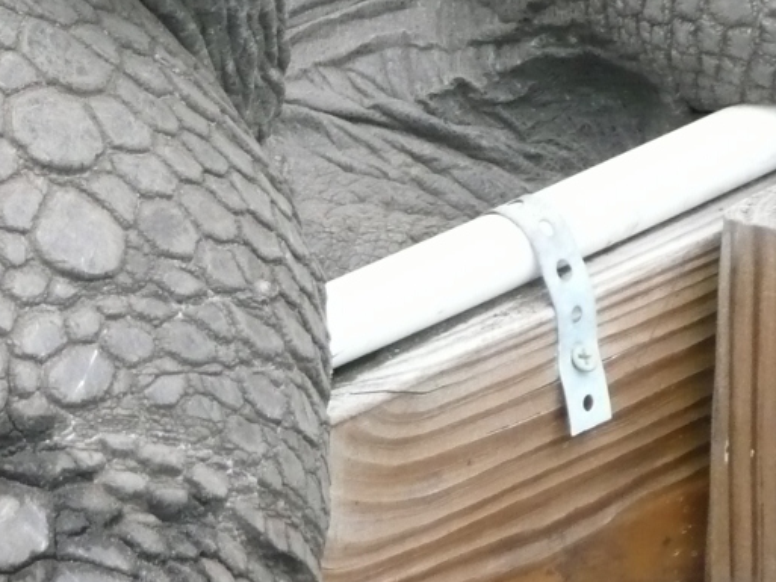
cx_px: -110
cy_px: -67
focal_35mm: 352
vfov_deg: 4.2
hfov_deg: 5.6
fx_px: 7893
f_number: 4.8
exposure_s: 1/30
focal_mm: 23.1
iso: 320
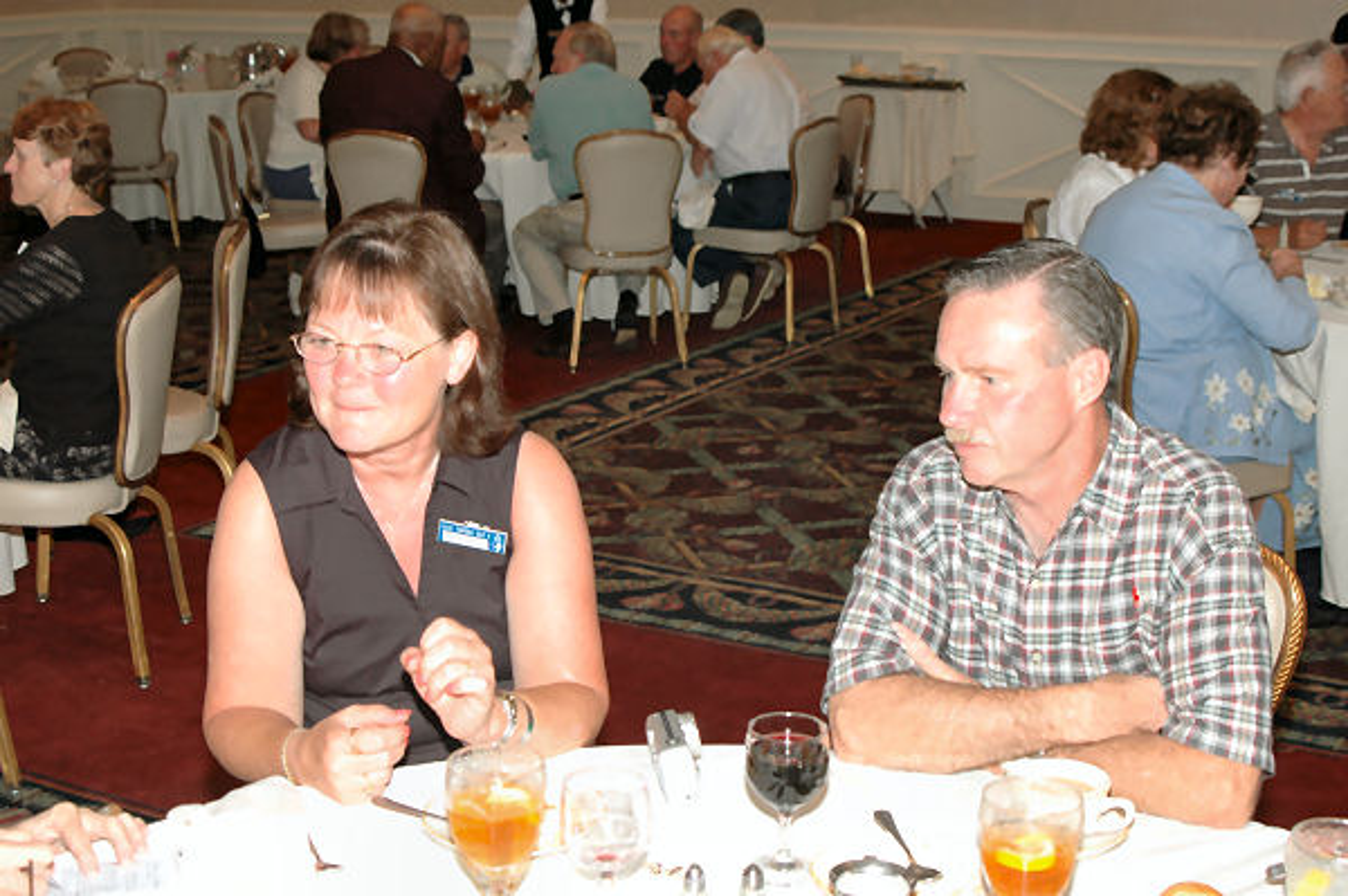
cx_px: 674
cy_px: 448
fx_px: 1964
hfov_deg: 37.9
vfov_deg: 25.7
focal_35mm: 52
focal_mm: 35
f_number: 5
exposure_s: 1/60
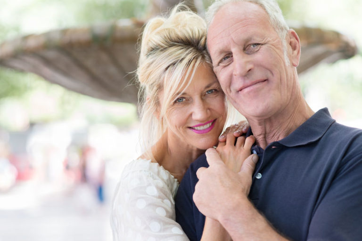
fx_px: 855
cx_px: 181
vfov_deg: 16.1
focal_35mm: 85
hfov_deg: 23.9
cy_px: 120
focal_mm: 85
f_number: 2.8
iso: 250
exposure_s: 1/160
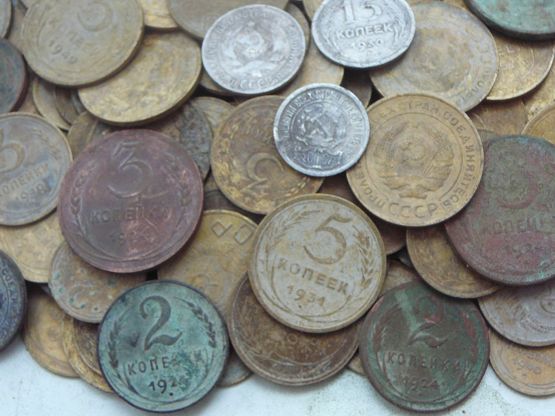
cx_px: 278
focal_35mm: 59
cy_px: 208
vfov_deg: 24.8
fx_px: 946
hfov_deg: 32.7
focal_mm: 8.7
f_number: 3.5
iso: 200
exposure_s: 1/20
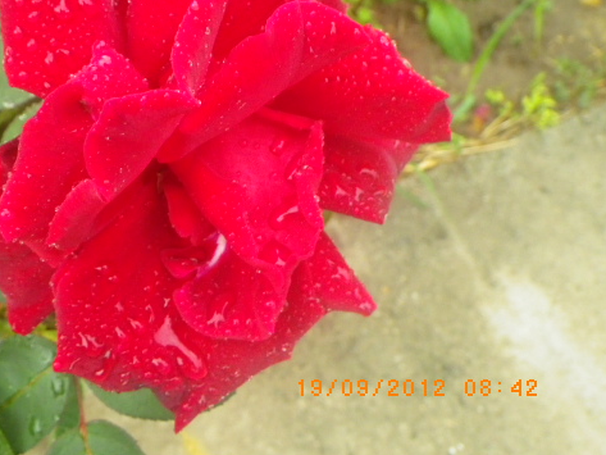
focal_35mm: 46
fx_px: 805
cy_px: 151
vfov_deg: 31.3
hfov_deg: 40.9
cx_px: 222
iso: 400
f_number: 3.8
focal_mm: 6.1
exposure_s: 1/50
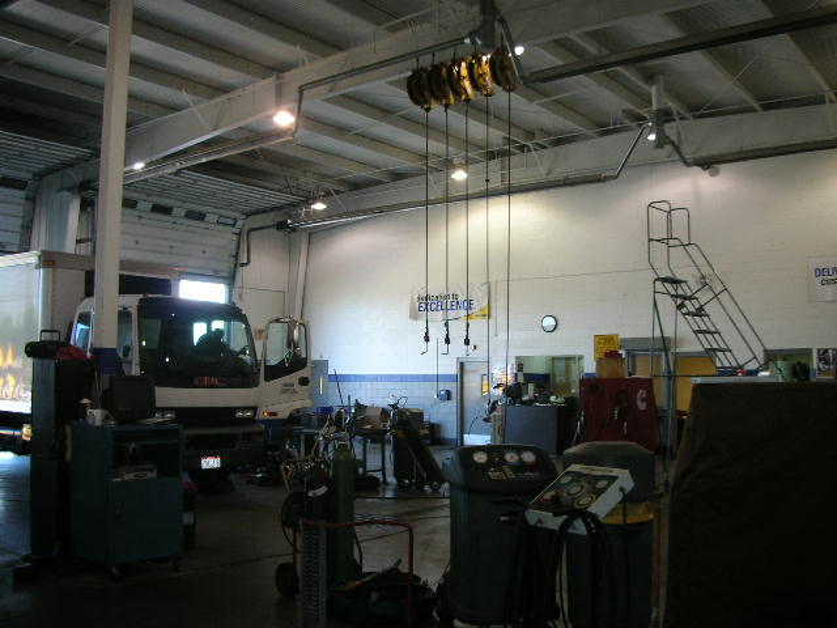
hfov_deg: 52.6
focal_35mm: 35
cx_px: 418
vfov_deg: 40.7
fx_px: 846
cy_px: 314
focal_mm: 5.8
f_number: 3
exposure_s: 1/30
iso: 62
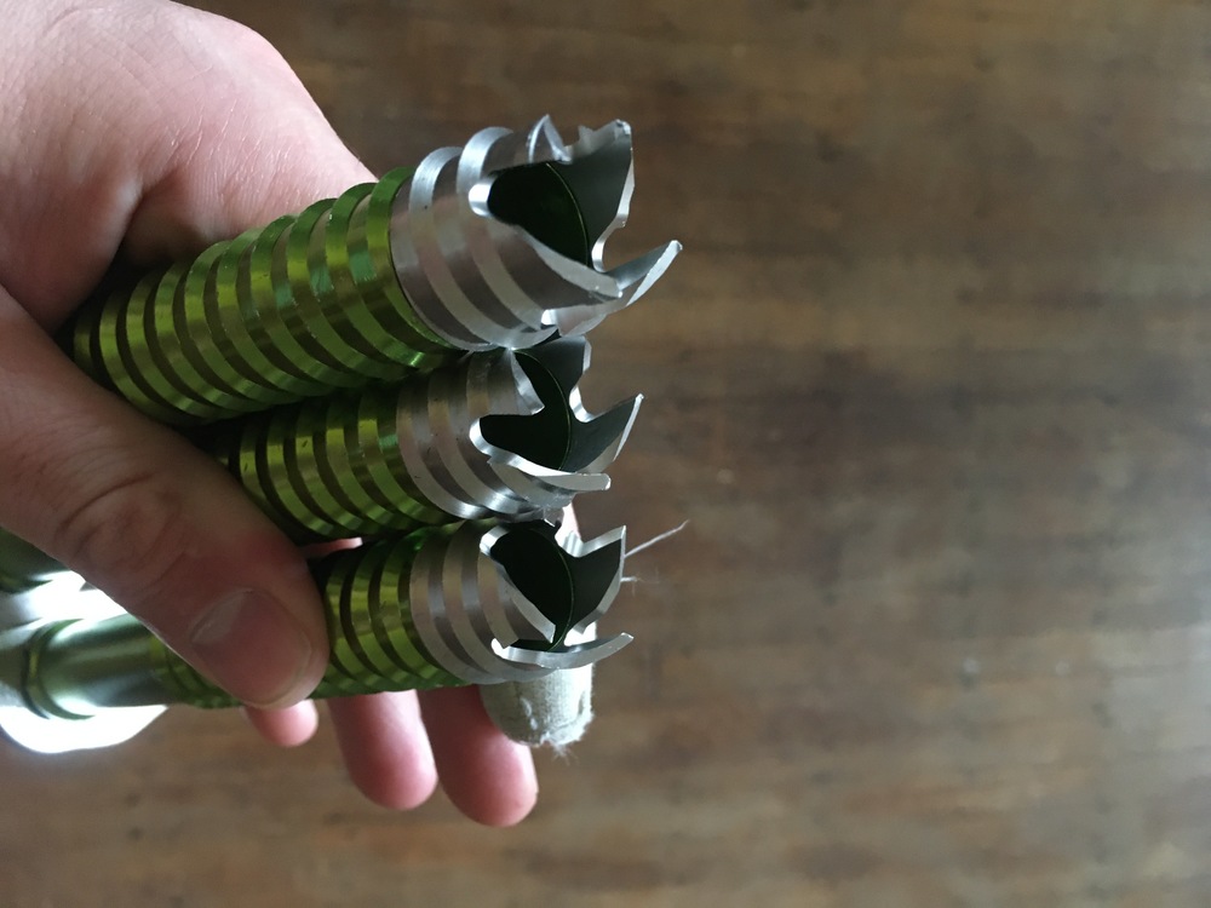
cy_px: 454
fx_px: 1015
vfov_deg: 48.2
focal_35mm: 29
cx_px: 606
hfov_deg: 61.7
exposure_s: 1/15
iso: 400
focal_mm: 4.15
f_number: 2.2
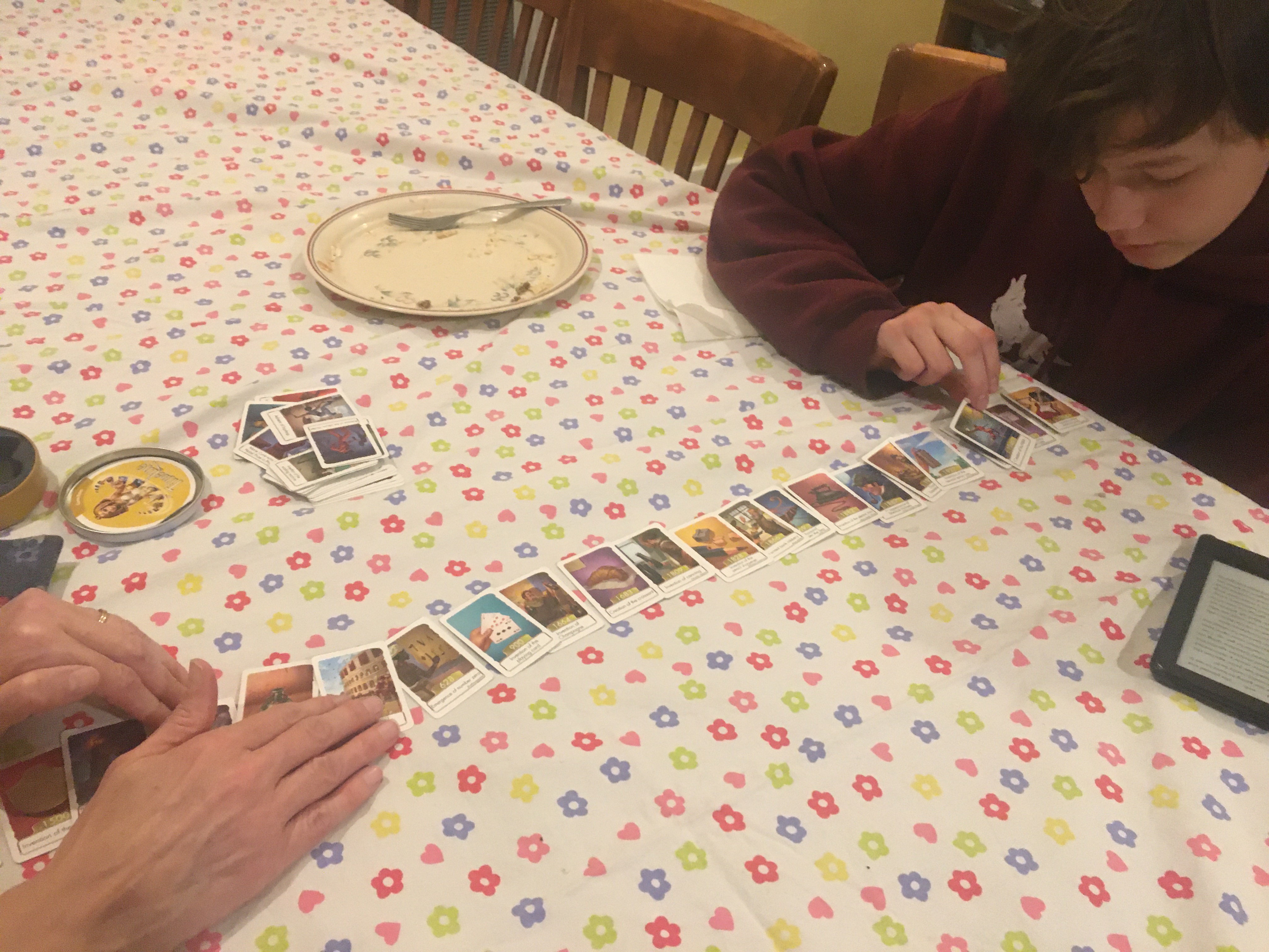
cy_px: 476
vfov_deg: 48.2
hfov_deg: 61.7
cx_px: 634
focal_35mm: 29
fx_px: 1063
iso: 250
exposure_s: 1/30
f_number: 2.2
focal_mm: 4.15
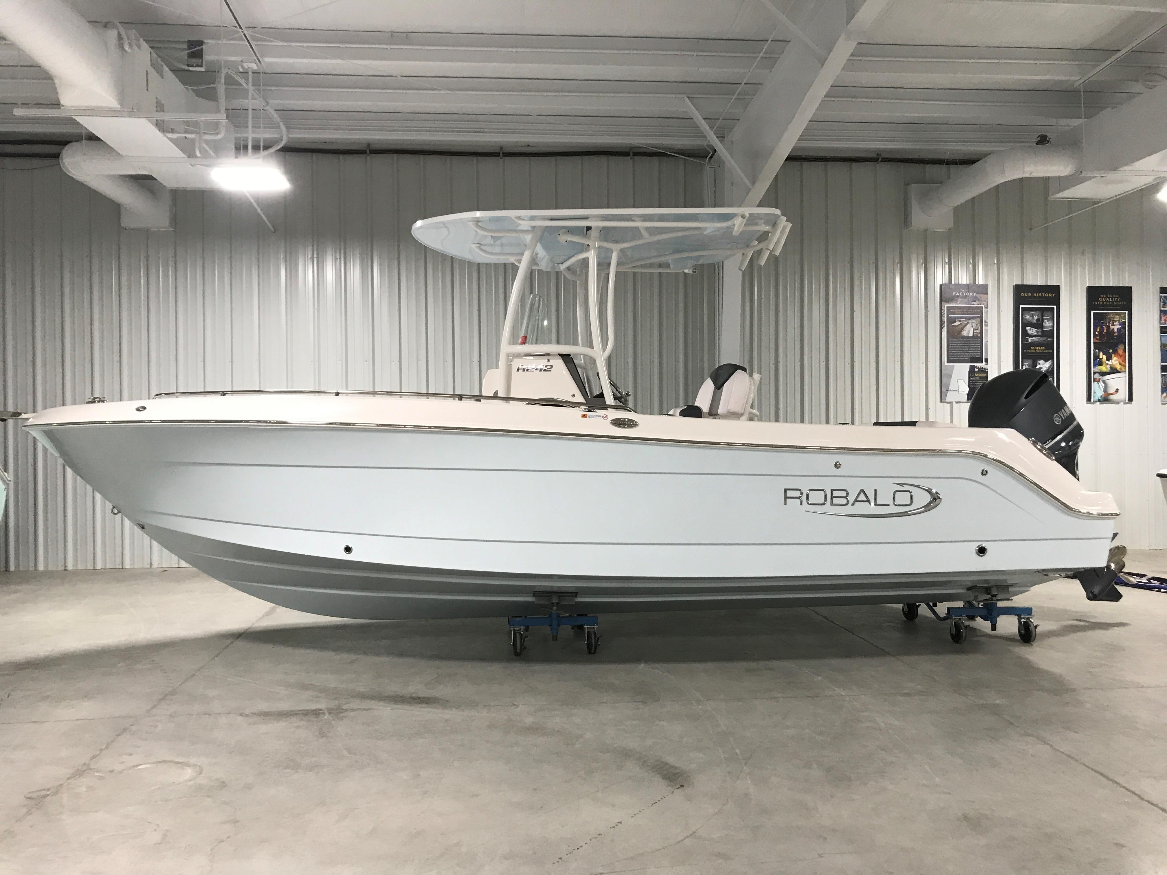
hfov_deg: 63.4
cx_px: 584
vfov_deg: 49.7
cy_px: 438
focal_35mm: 28
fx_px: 944
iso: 25
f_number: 1.8
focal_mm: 3.99
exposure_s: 1/30
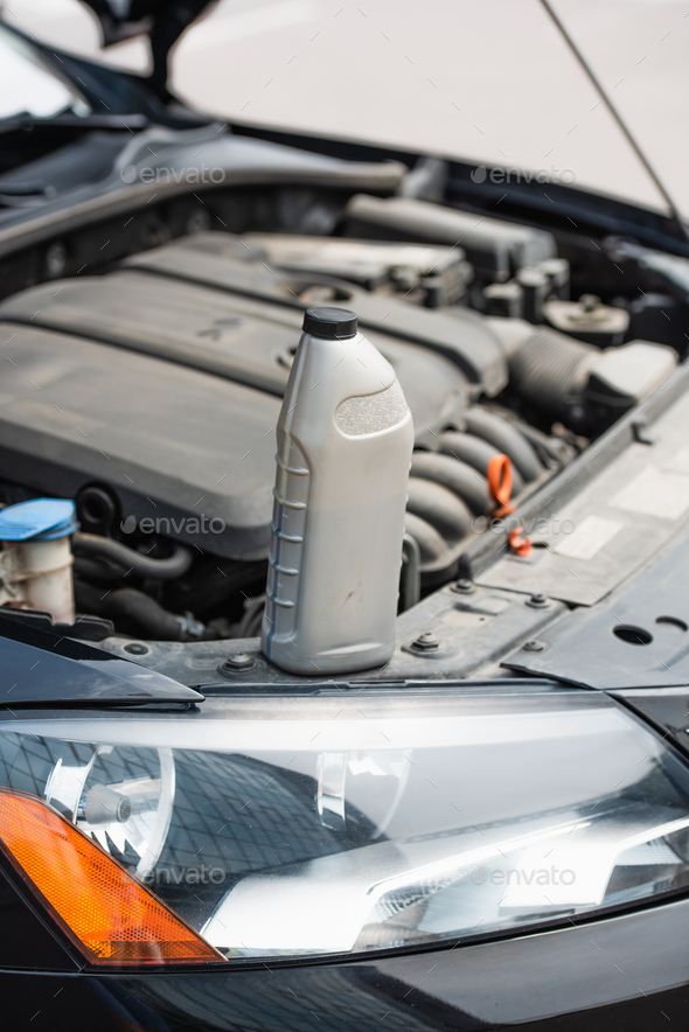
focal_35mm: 85
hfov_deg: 16.1
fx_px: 2438
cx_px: 344
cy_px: 516
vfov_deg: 23.9
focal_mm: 85
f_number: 5
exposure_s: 1/400
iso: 100
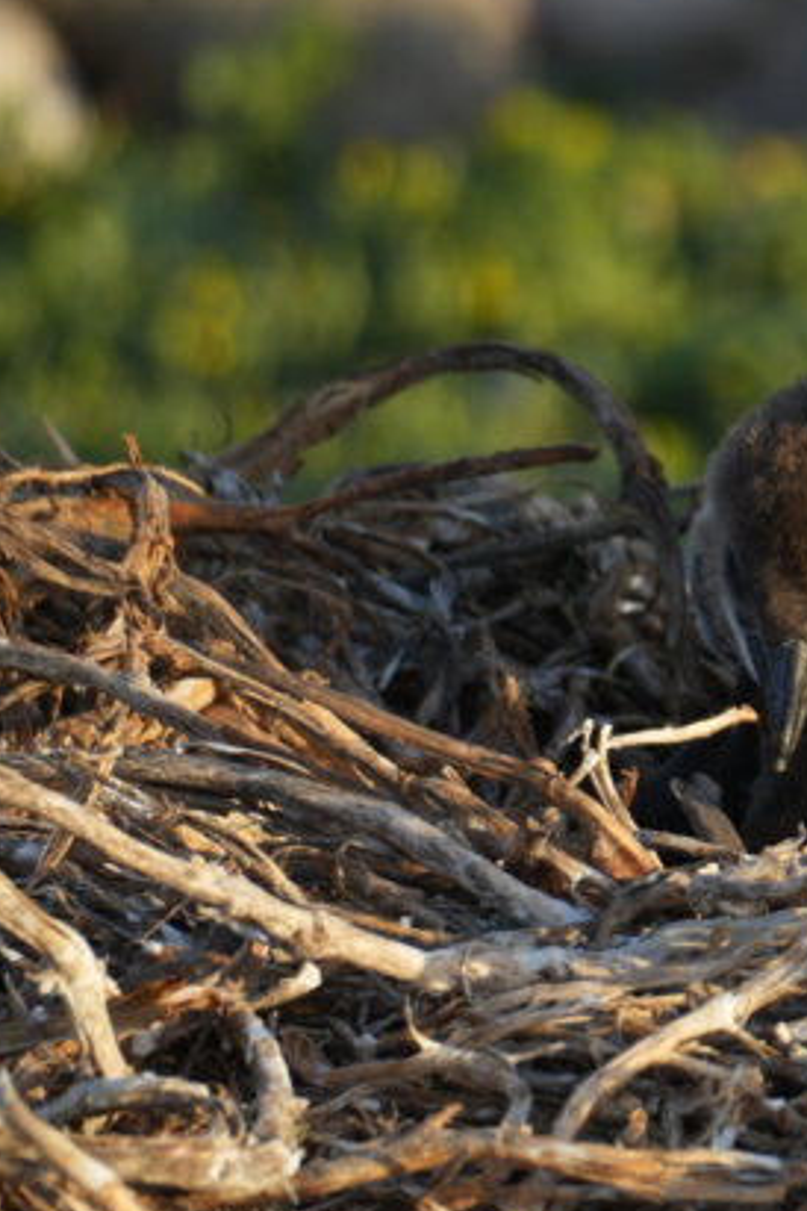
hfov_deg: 1.6
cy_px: 458
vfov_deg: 2.5
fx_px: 28243
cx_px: 1131
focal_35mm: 840
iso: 100
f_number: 6.3
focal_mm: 288
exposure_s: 1/125
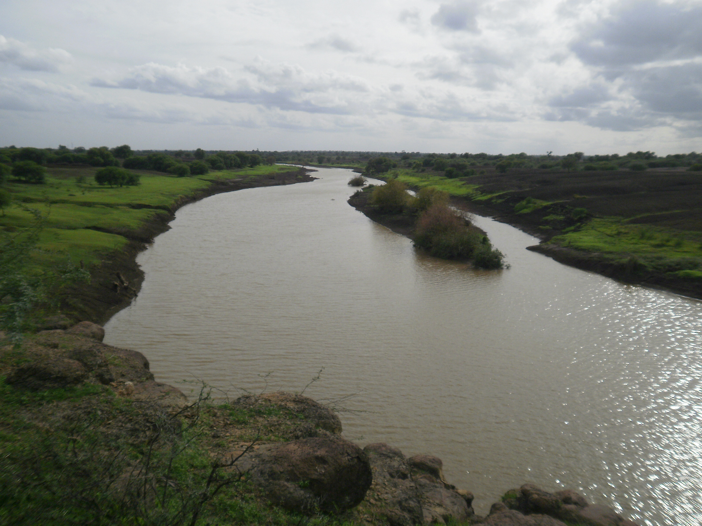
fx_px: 629
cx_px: 351
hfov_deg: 58.4
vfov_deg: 45.4
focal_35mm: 31
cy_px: 263
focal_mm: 5.45
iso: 100
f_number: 8.5
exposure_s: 1/320
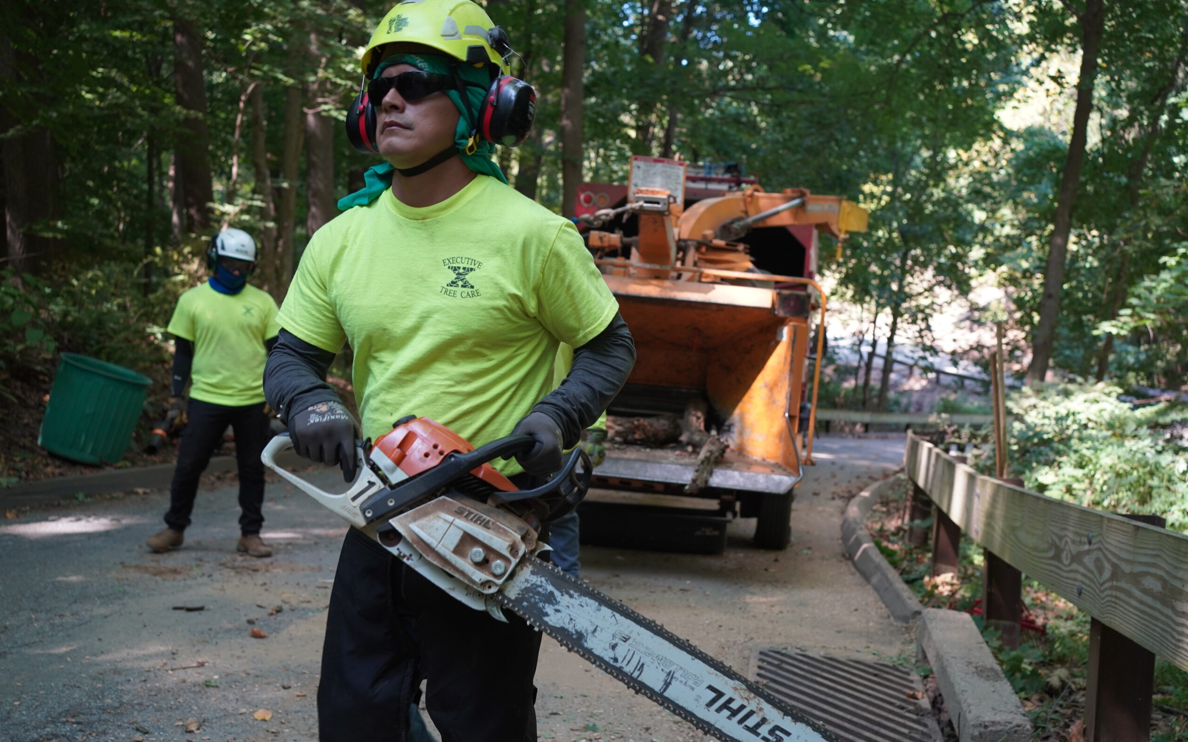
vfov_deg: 35.3
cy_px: 372
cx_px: 590
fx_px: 1165
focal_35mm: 36
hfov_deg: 54.0
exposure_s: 1/160
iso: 1000
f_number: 4
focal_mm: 35
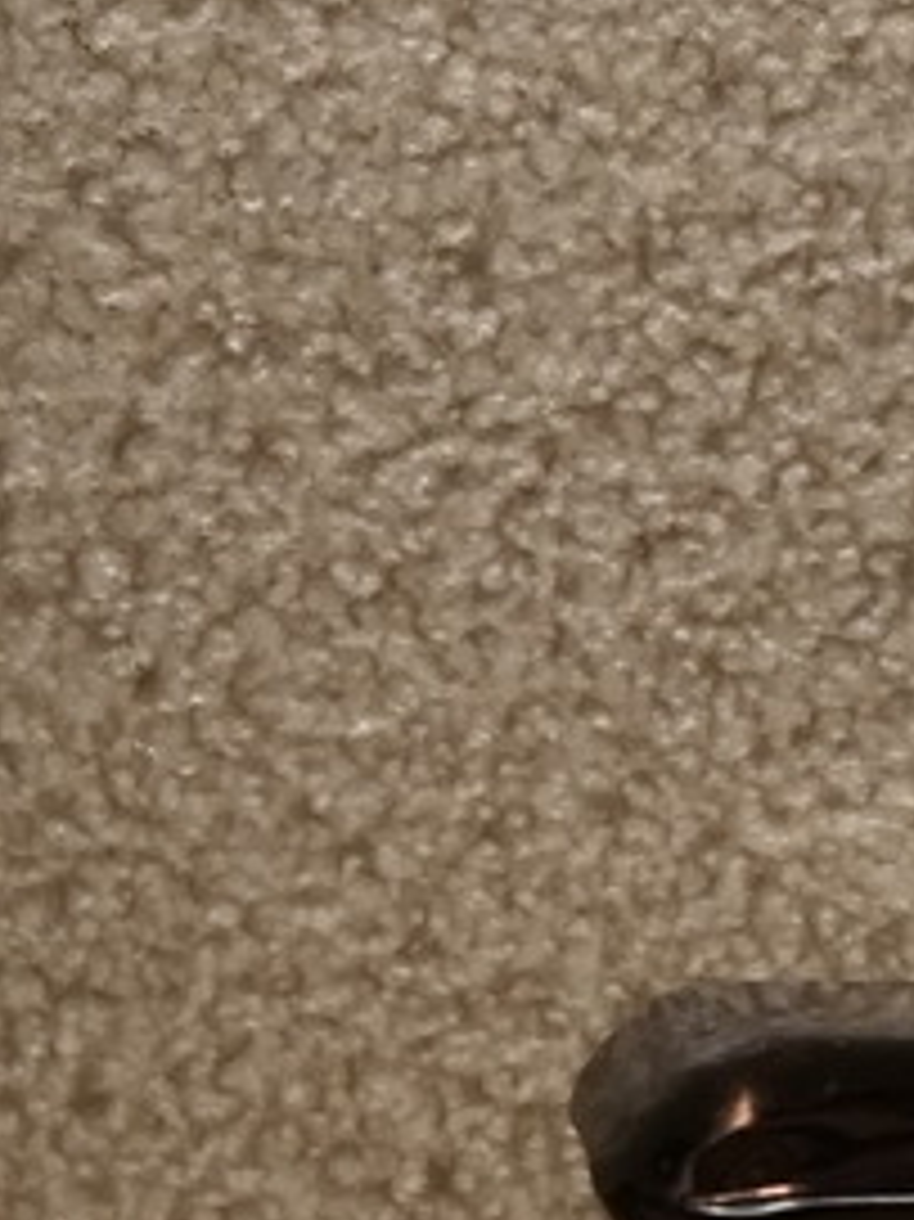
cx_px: 1364
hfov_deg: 6.2
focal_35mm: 236
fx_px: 8315
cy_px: -50
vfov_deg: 8.3
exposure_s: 1/60
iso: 800
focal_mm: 25
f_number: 5
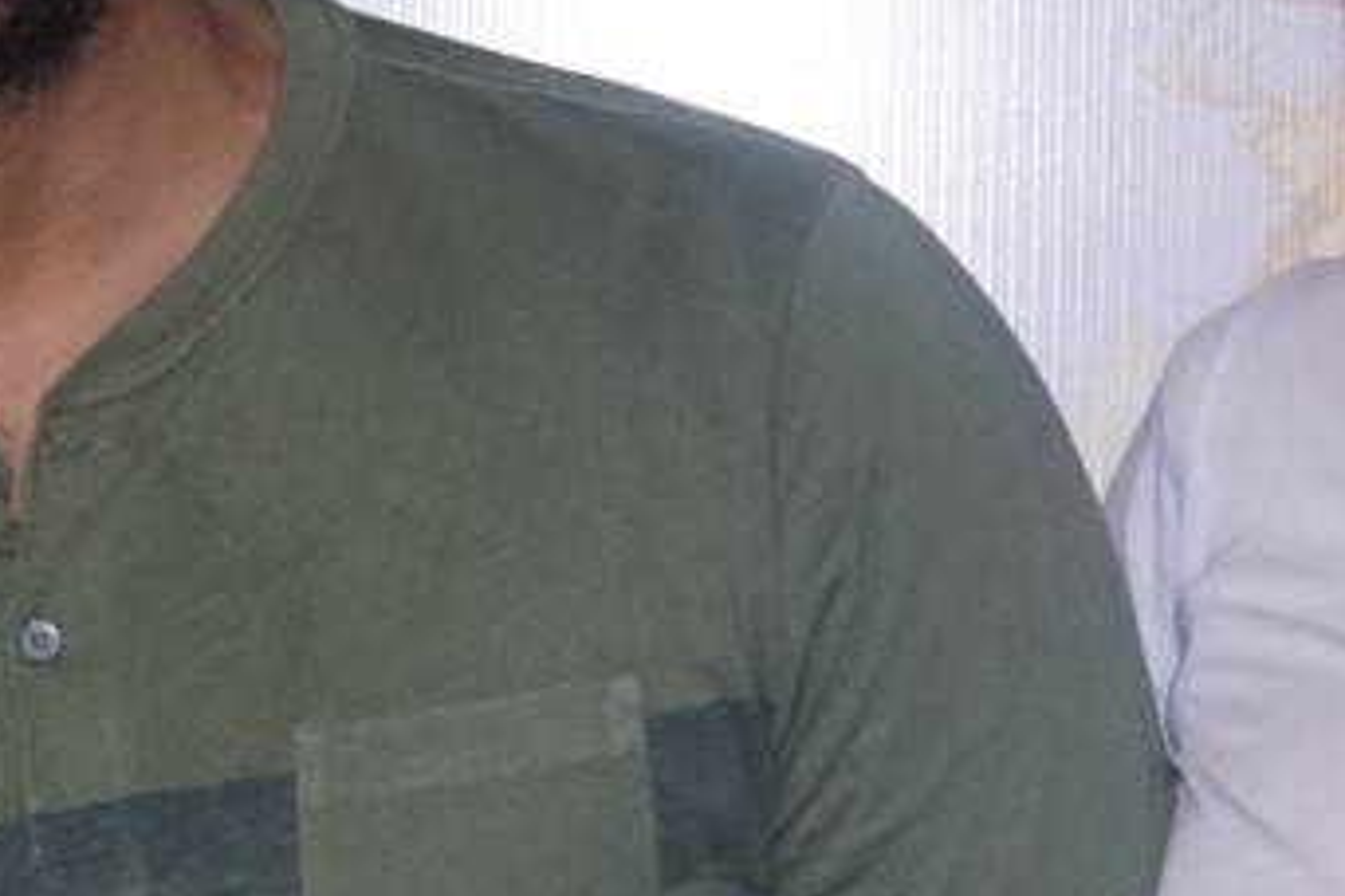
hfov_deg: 6.7
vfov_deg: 4.5
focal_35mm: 307
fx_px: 11466
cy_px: 1138
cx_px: 633
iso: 800
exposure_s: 1/125
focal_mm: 35
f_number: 5.6
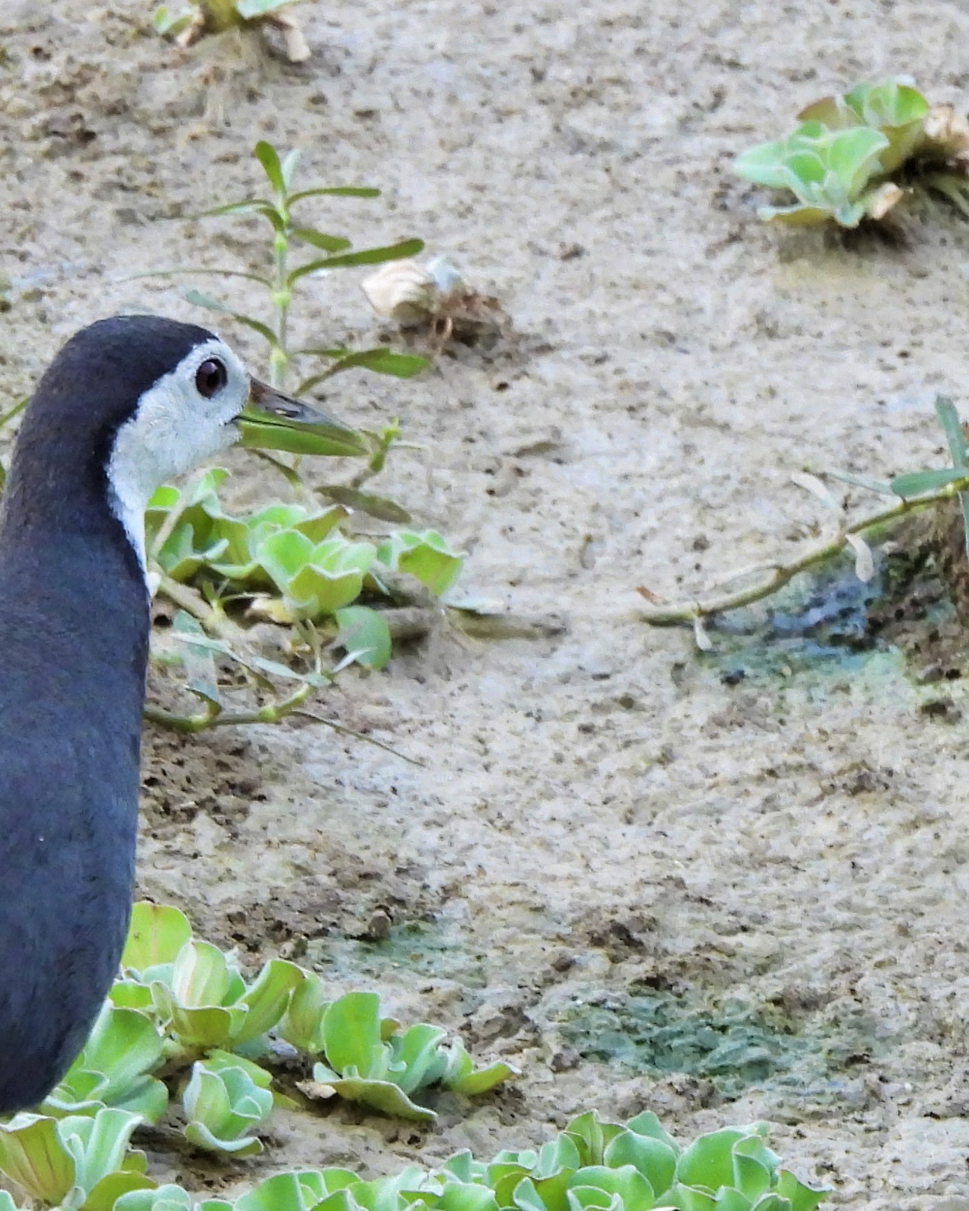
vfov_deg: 1.3
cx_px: 264
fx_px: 55140
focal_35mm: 1538
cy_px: 851
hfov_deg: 1.0
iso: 400
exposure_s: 1/125
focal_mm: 143
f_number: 5.6
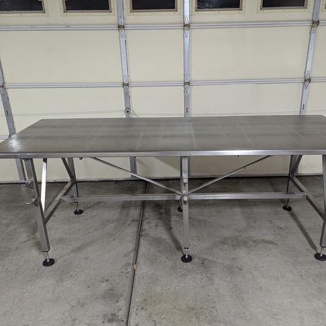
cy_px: 163
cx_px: 174
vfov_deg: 55.6
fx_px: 309
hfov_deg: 55.6
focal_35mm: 29
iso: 125
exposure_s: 1/24
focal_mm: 6.81
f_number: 1.85
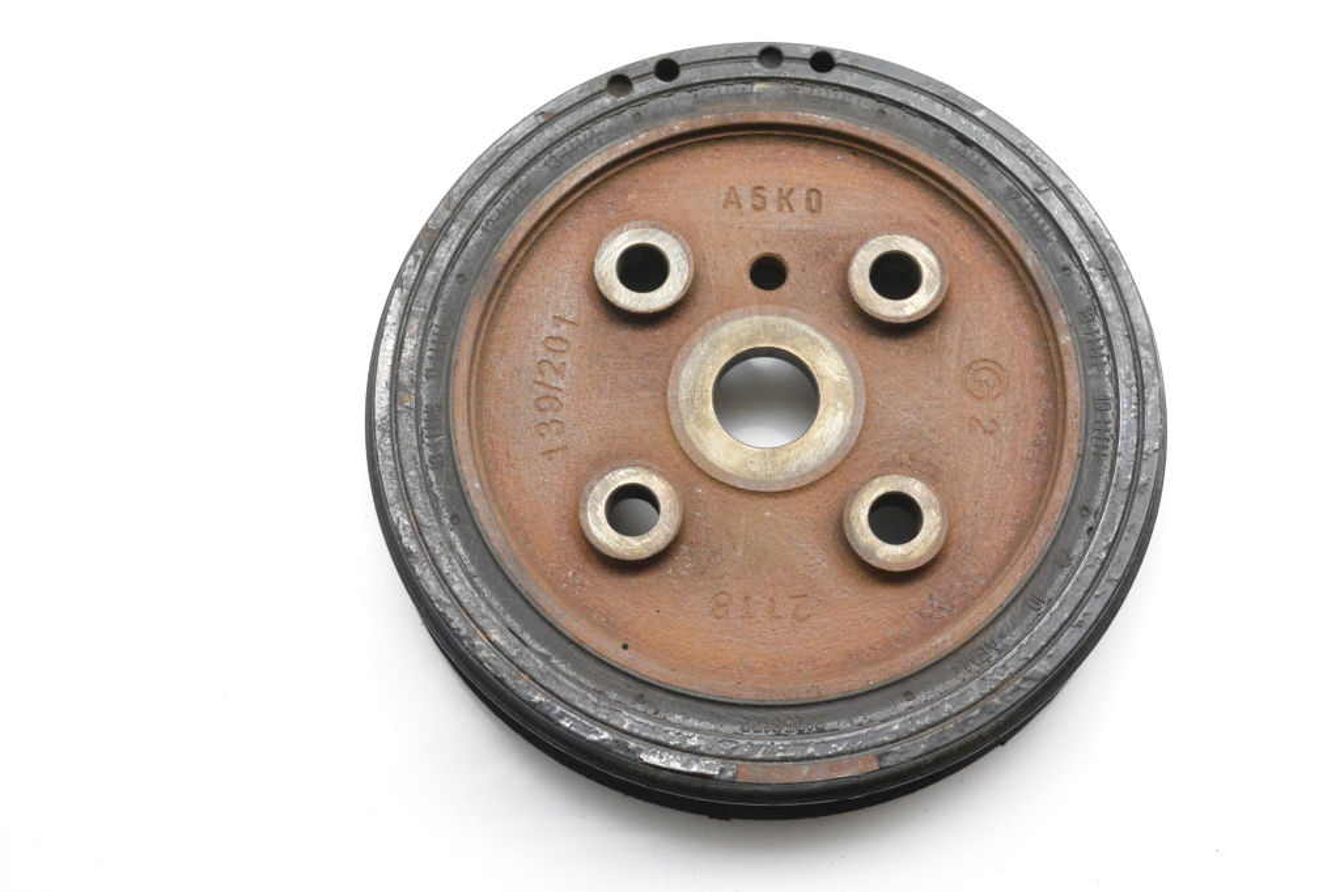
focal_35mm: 57
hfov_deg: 35.1
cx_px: 670
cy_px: 446
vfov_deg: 23.8
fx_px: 2121
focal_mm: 38
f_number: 10
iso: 6400
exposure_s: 1/400
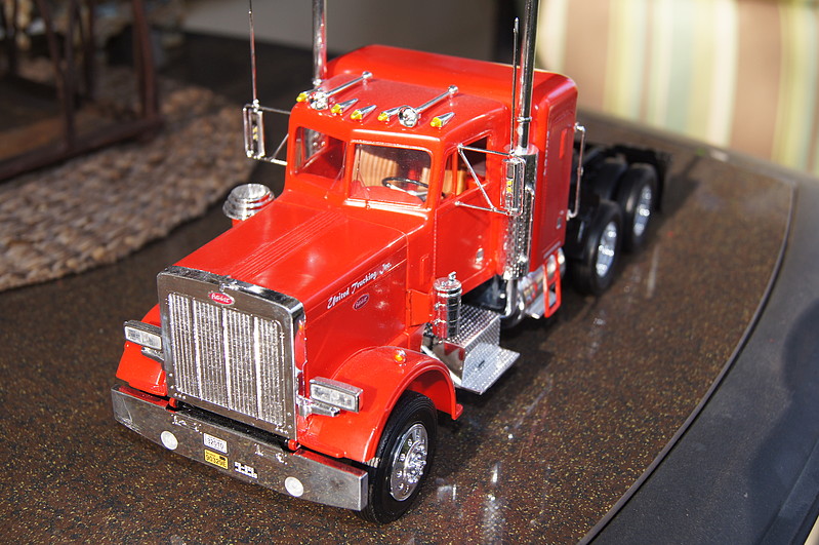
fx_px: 1023
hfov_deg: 43.6
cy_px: 272
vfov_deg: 29.8
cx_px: 410
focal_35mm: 45
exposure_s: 1/160
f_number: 5
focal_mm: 30
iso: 100
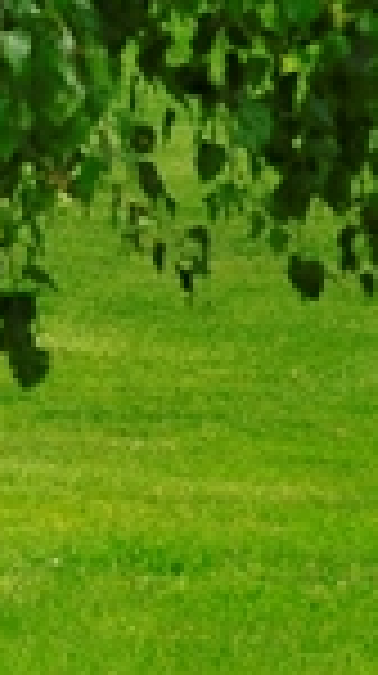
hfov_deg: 1.3
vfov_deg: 2.4
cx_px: -1670
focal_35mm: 913
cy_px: -468
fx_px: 16316
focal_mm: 85
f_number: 9
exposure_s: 1/160
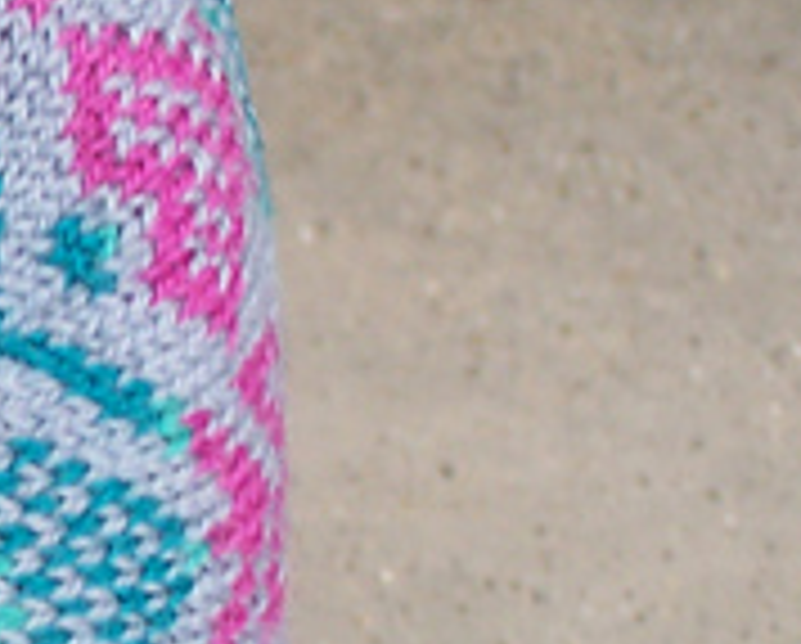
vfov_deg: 5.9
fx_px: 6245
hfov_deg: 7.2
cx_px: -608
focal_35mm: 263
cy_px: 549
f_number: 3.2
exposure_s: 1/45
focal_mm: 12.4
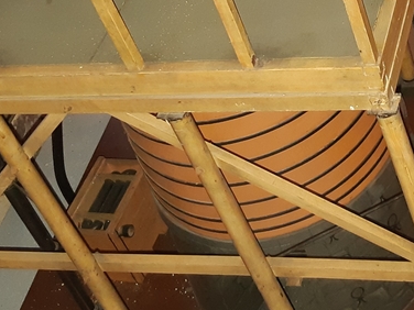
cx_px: 355
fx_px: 993
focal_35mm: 83
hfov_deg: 23.1
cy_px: 13
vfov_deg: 17.4
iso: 200
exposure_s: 1/25
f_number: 1.7
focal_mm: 3.93
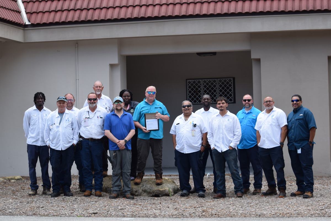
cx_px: 166
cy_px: 110
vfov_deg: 16.6
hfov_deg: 24.6
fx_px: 758
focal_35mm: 82
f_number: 9
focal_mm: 55
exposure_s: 1/320
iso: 200
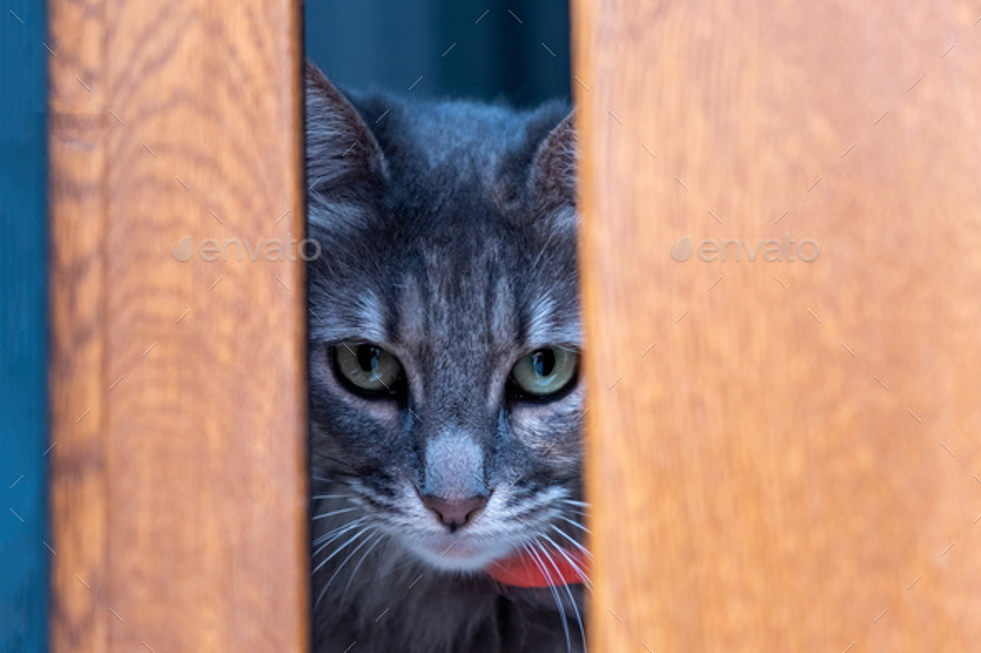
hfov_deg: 24.5
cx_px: 490
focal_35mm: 83
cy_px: 326
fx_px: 2261
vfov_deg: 16.4
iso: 1250
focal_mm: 55
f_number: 4
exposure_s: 1/80
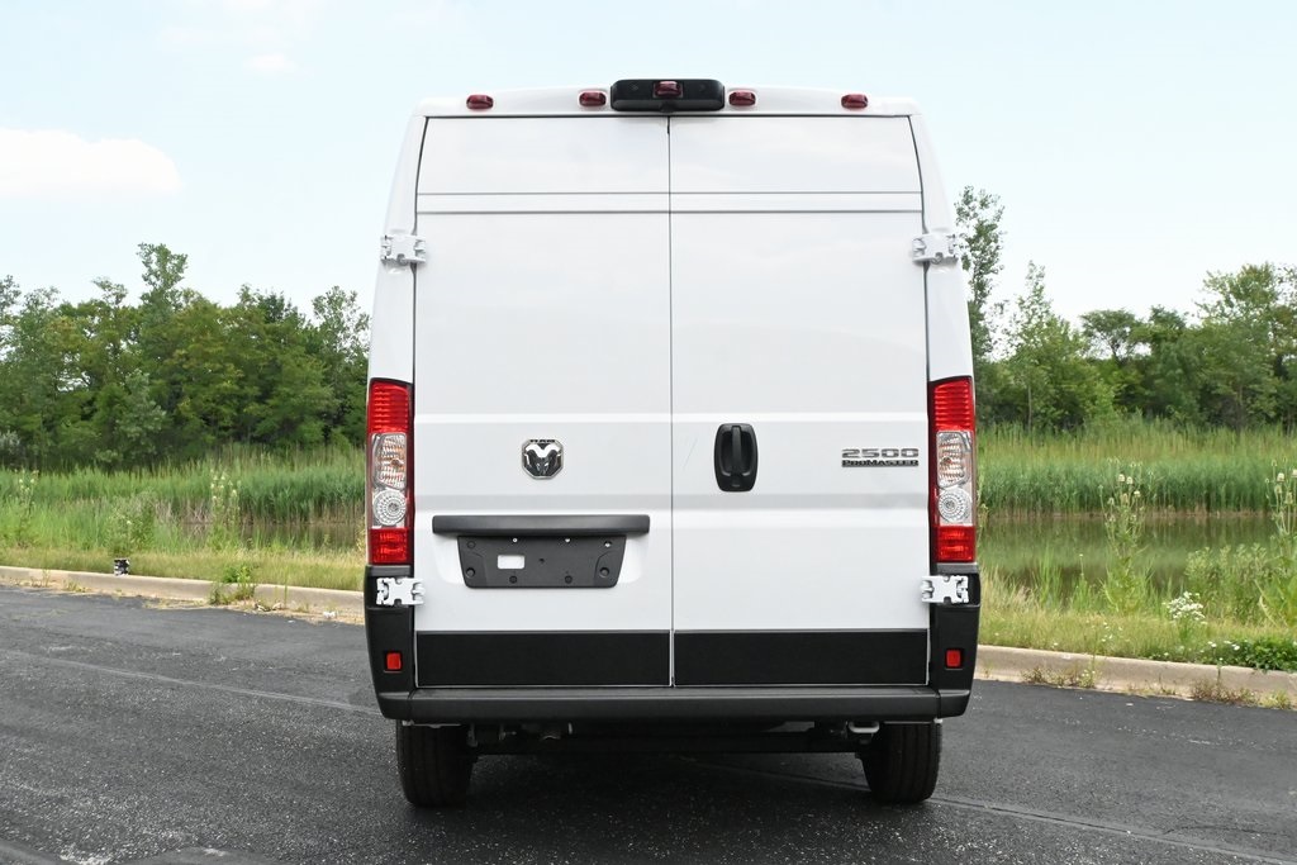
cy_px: 432
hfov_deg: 51.3
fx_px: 1351
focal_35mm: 38
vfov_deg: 35.5
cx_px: 648
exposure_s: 1/2500
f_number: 9
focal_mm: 25
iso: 6400
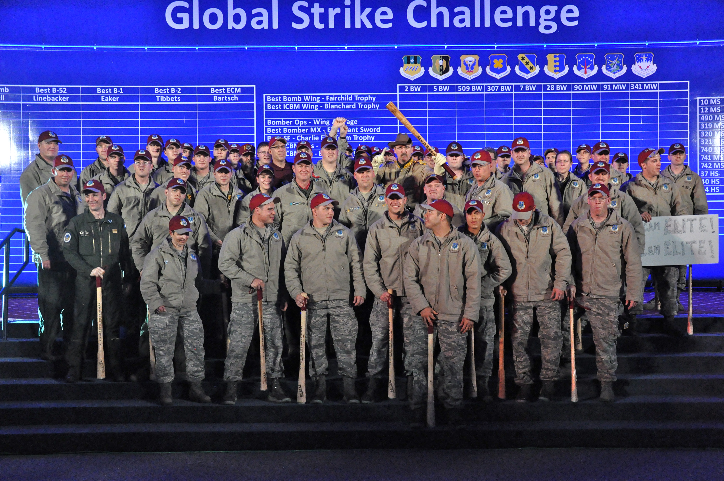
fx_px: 783
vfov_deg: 34.1
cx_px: 362
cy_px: 240
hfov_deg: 49.6
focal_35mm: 39
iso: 3200
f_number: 5
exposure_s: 1/200
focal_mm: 26
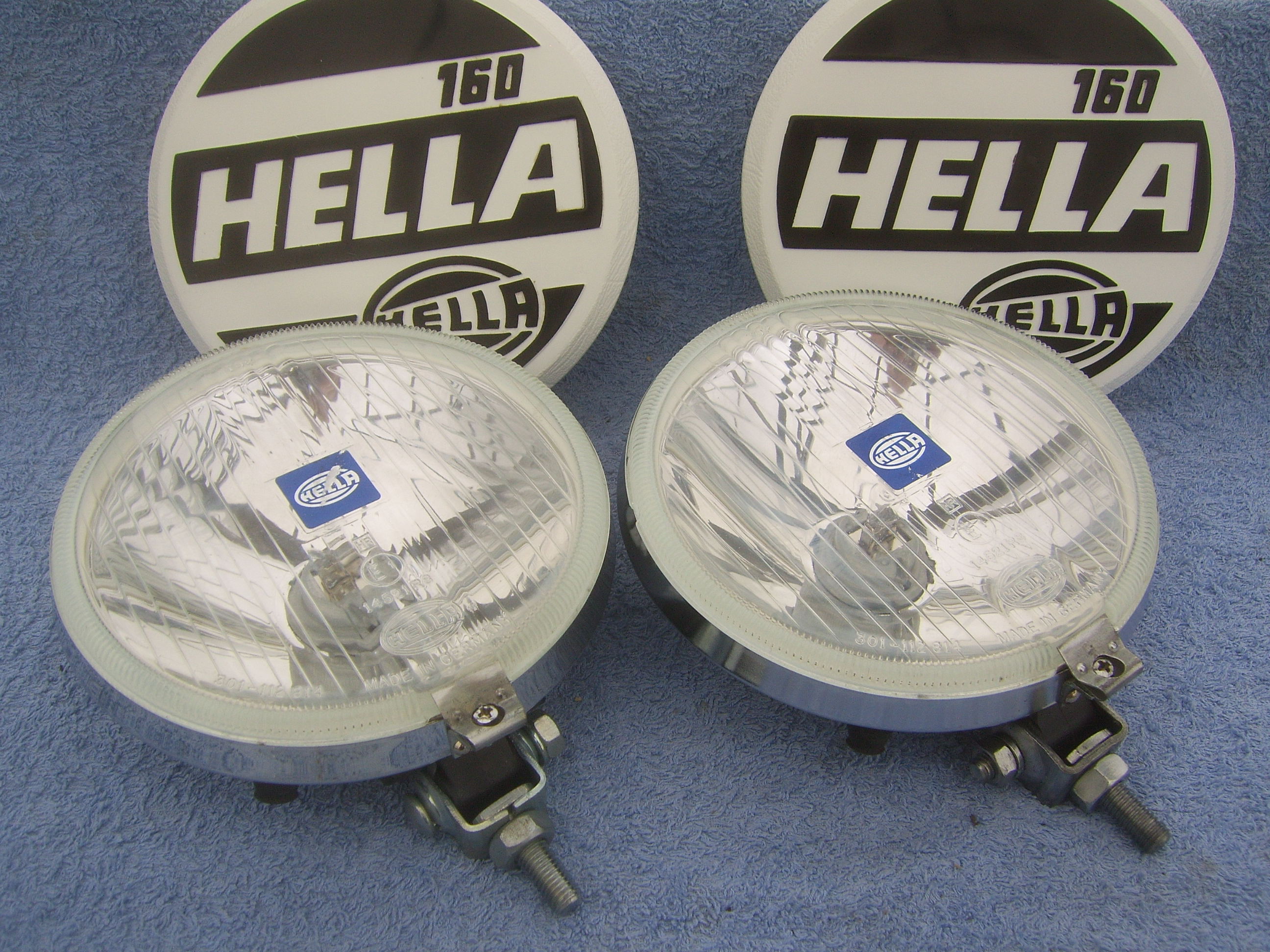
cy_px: 476
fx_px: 1394
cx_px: 635
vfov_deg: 37.7
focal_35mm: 38
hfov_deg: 49.0
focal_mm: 7.8
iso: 50
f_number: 4
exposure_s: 1/80
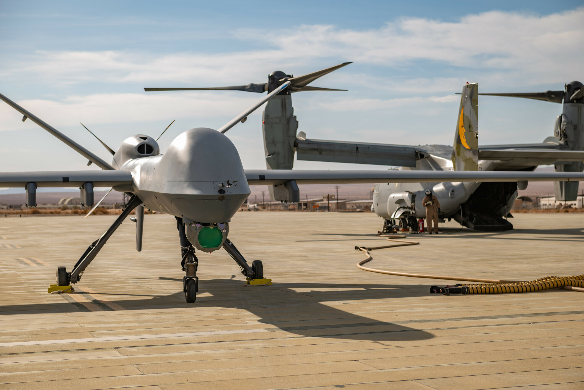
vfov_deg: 19.5
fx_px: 1136
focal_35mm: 70
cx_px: 292
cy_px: 195
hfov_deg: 28.8
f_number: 4
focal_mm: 70
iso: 50
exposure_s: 1/1000
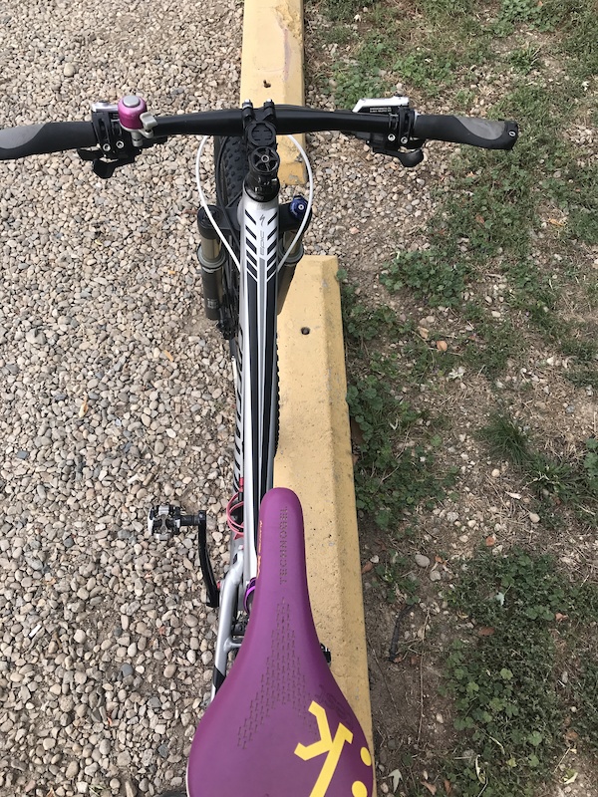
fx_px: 645
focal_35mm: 28
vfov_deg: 63.4
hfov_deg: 49.7
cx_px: 299
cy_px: 398
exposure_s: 1/684
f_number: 1.8
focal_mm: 3.99
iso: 20
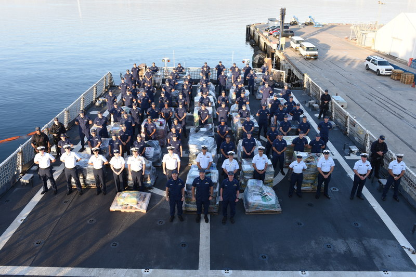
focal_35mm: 31
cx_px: 208
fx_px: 358
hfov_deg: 60.3
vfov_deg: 42.3
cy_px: 138
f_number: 8
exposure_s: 1/160
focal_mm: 31
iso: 500
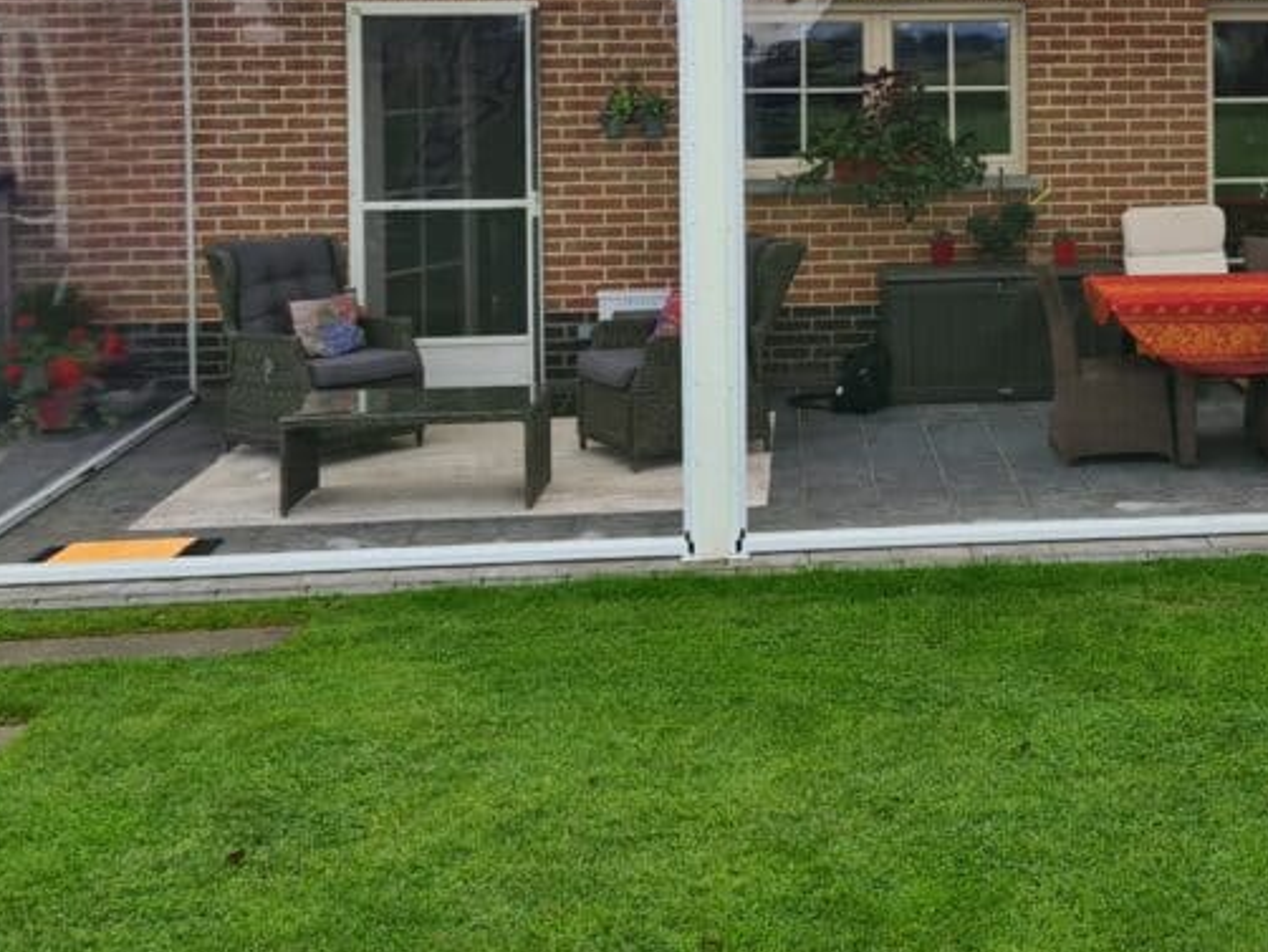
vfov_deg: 26.6
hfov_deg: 35.3
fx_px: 1942
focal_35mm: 53
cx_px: 957
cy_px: 83
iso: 50
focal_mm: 5.4
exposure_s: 1/443
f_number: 1.8
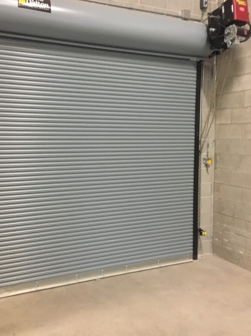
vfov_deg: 51.3
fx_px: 348
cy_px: 154
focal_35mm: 36
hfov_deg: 39.6
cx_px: 112
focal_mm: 4.15
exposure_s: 1/15
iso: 400
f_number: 2.2
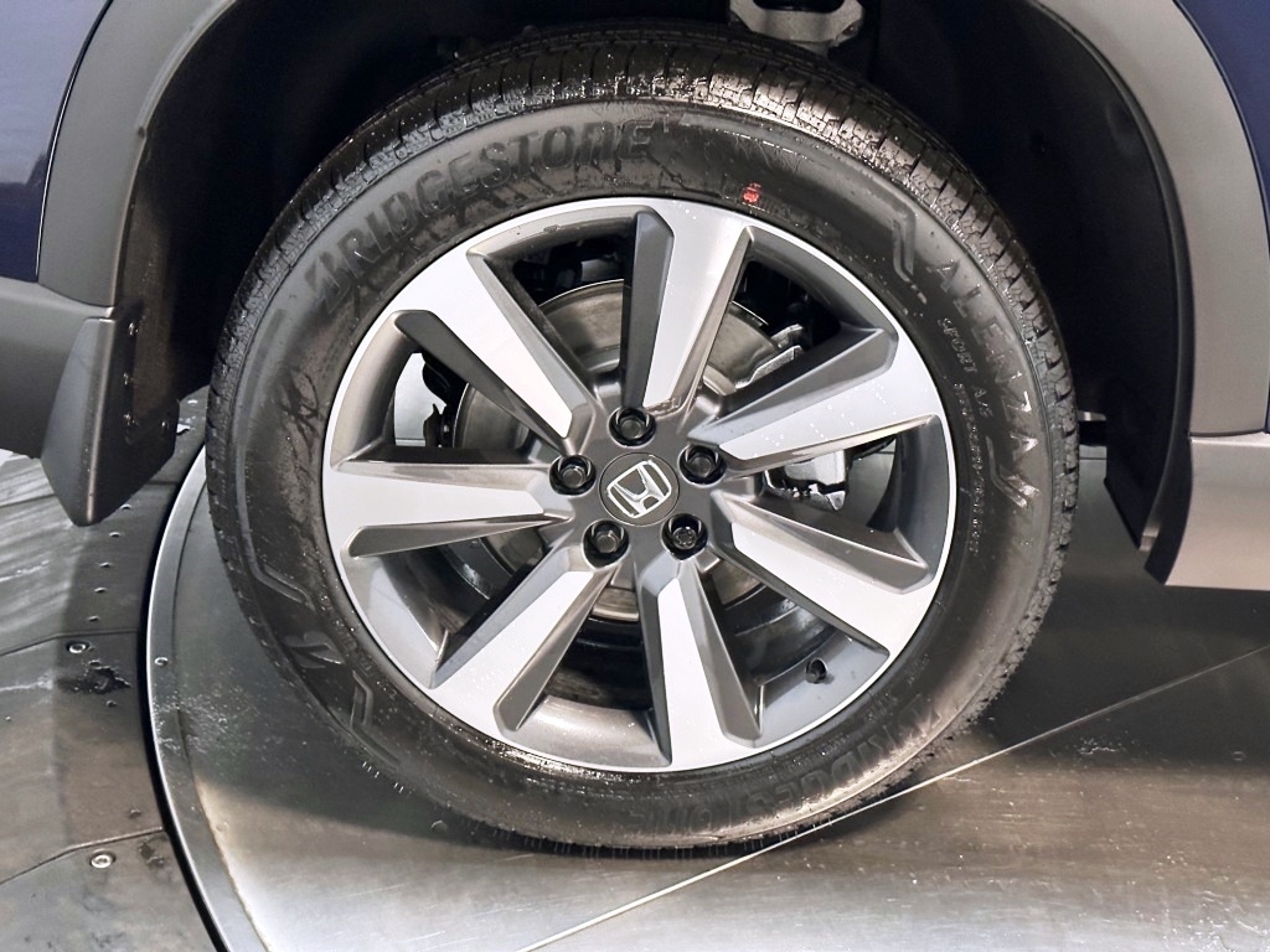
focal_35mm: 48
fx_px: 1761
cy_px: 476
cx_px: 635
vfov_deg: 30.3
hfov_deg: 39.7
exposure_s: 1/30
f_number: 1.78
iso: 640
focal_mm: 6.86
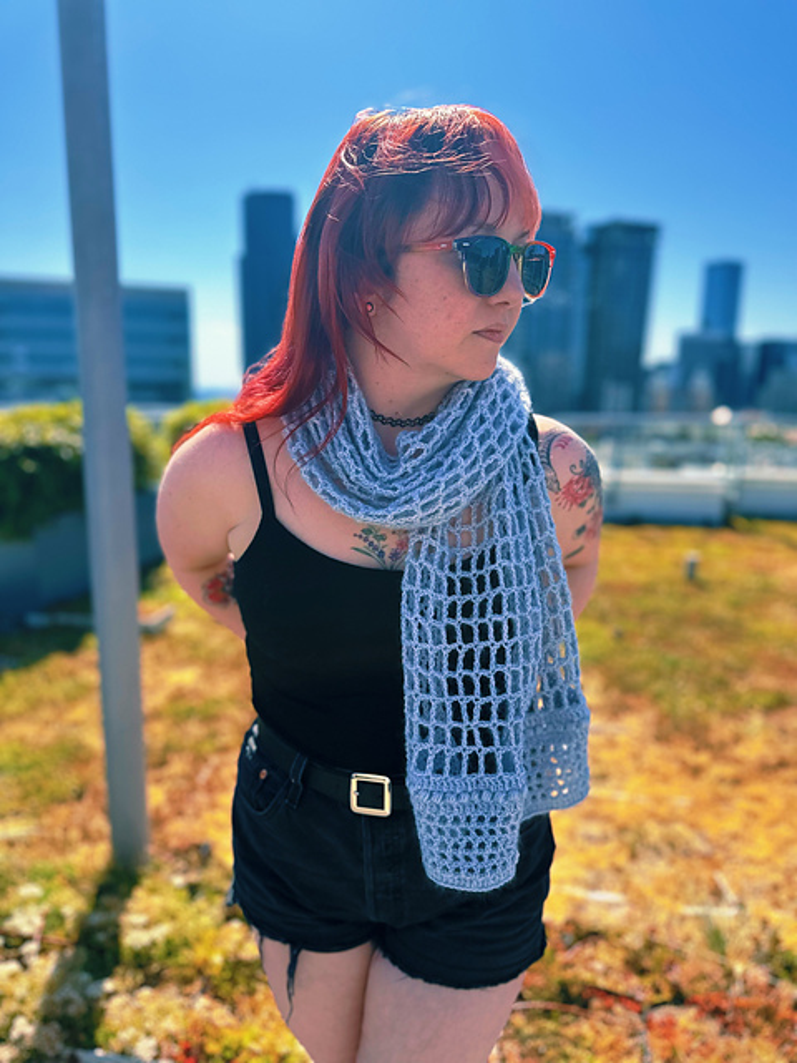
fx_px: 737
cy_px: 532
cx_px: 398
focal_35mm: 24
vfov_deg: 71.6
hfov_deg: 56.8
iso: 80
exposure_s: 1/3058
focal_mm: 6.86
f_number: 1.78
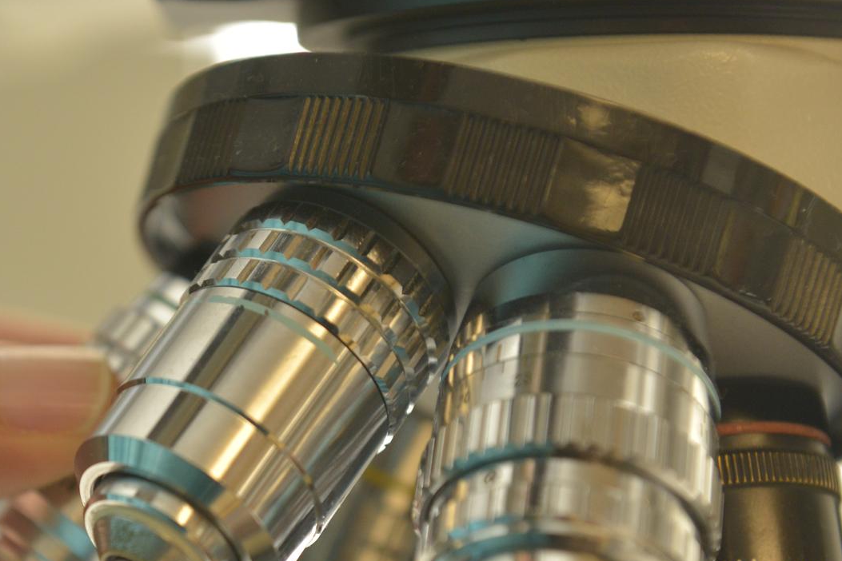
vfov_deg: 10.3
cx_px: 233
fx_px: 3110
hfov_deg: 15.4
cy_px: 439
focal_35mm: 133
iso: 1600
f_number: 4.5
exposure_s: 1/100
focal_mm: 70
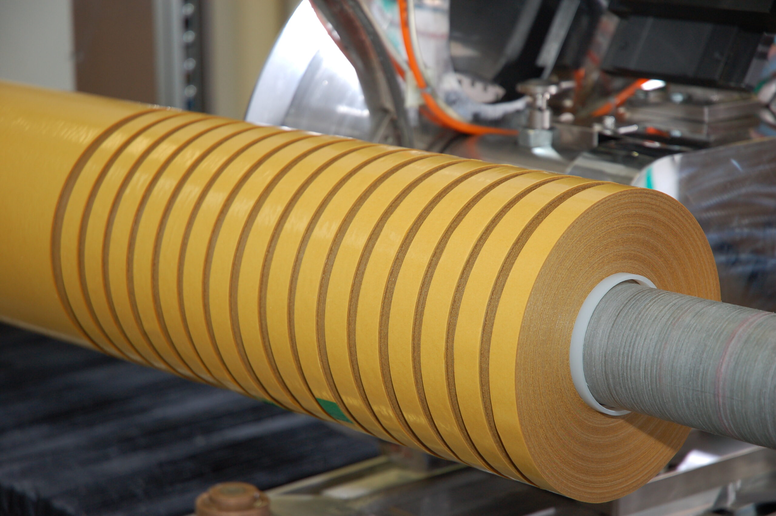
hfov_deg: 19.5
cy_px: 258
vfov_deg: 13.0
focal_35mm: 105
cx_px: 388
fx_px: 2261
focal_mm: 70
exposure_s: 1/60
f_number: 4.5
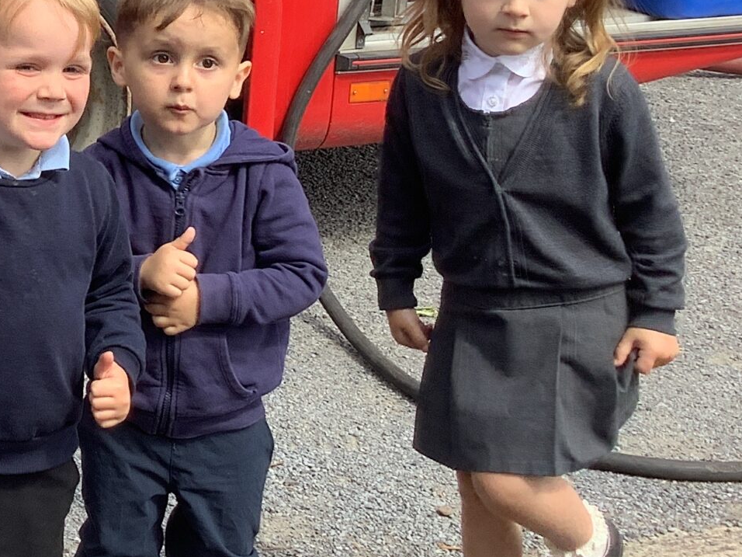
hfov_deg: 21.2
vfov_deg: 17.5
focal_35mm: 83
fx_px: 1779
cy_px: 70
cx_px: -244
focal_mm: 3.3
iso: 25
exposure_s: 1/411
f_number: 2.4
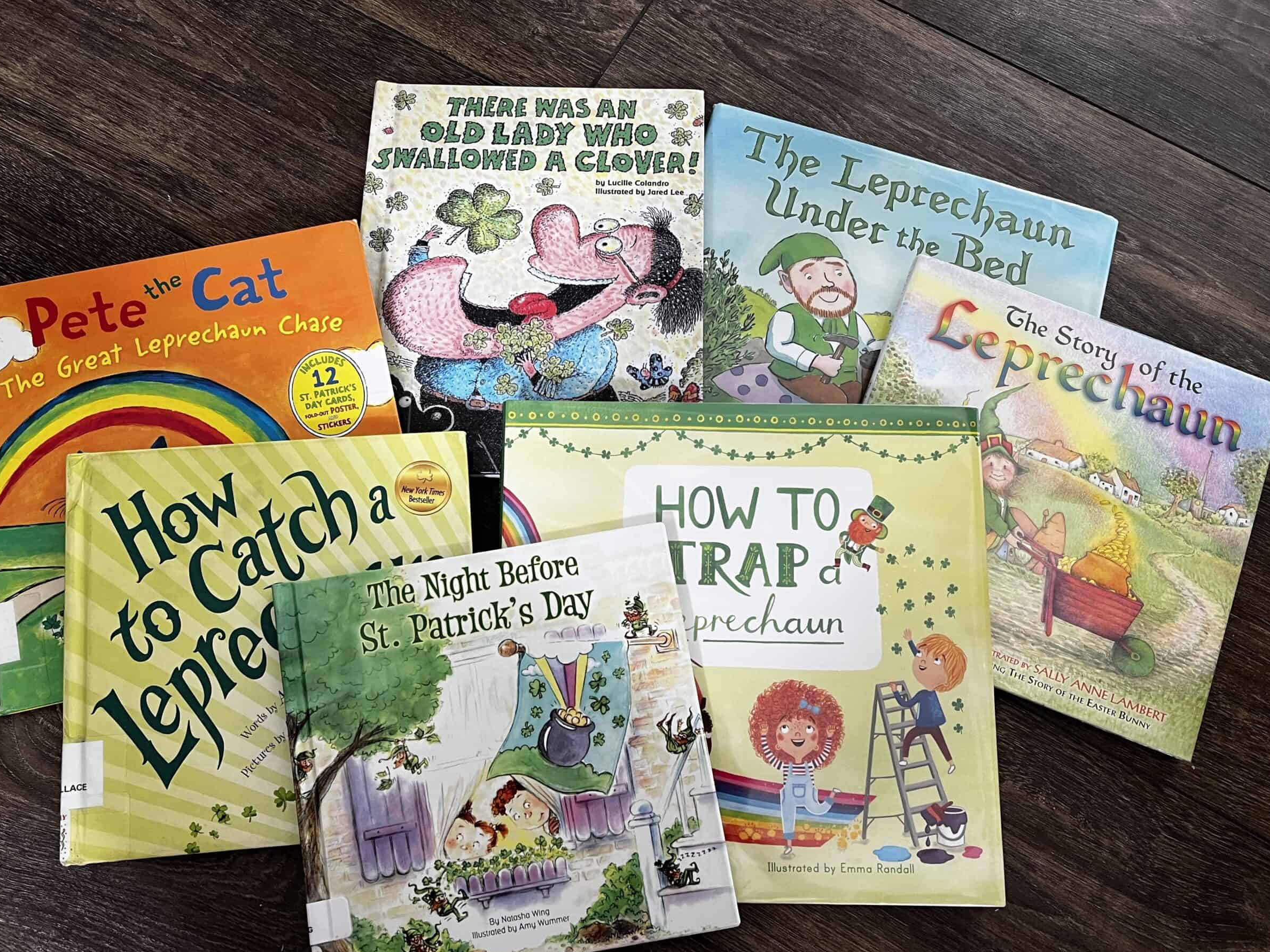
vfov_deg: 49.7
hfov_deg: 63.4
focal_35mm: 28
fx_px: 1027
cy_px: 495
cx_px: 593
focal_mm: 5.7
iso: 125
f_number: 1.5
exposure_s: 1/66
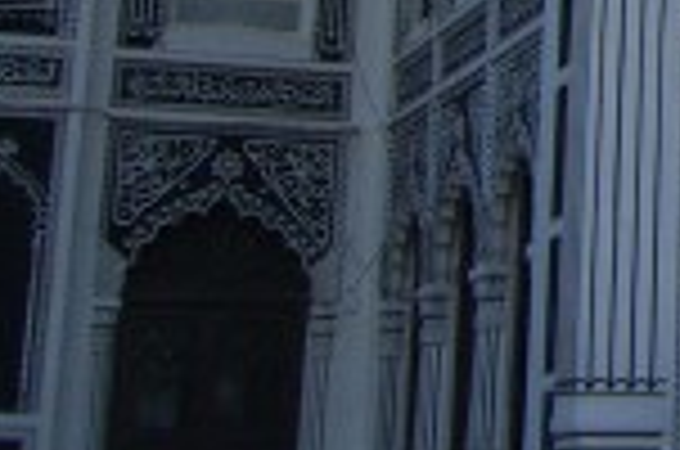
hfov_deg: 11.0
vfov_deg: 7.6
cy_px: -616
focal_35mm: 168
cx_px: 1396
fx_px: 3167
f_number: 4.3
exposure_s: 1/800
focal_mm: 6.2
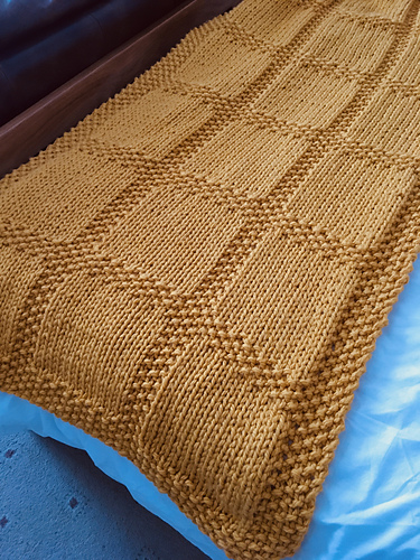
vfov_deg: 61.7
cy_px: 280
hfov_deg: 48.2
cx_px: 210
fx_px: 469
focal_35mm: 29
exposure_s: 1/25
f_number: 2.2
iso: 200
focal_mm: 4.15
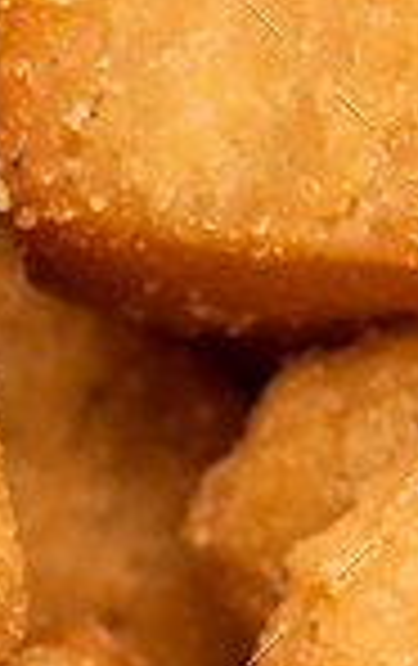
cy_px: 972
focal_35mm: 365
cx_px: -791
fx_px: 6627
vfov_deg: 5.7
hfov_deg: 3.5
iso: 100
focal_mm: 60
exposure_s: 1/125
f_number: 9
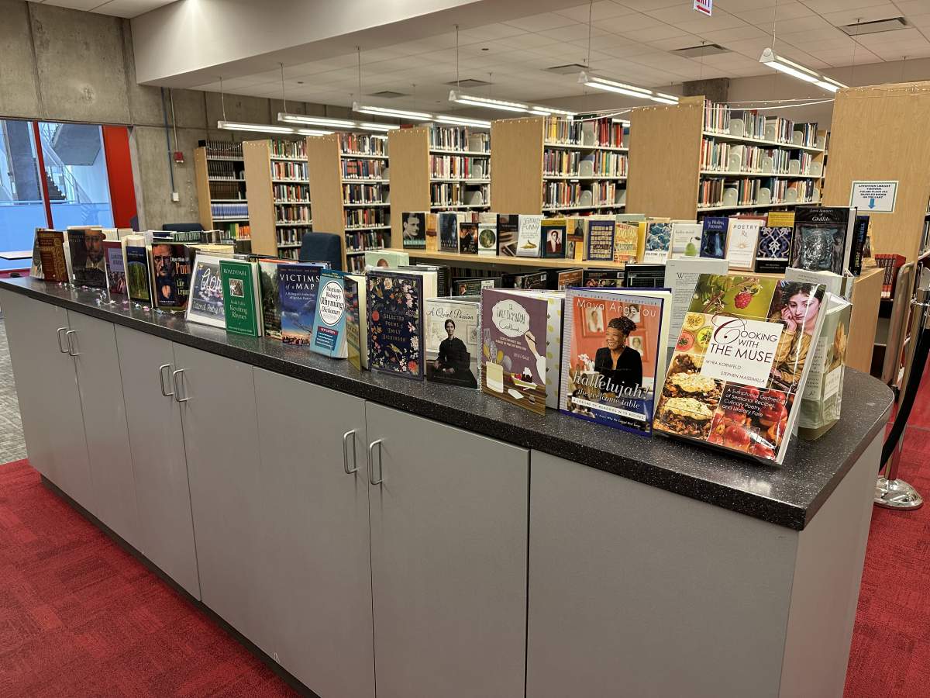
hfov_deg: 71.6
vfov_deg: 56.8
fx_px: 645
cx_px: 465
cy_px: 349
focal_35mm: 24
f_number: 1.78
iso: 200
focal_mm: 6.86
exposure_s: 1/60
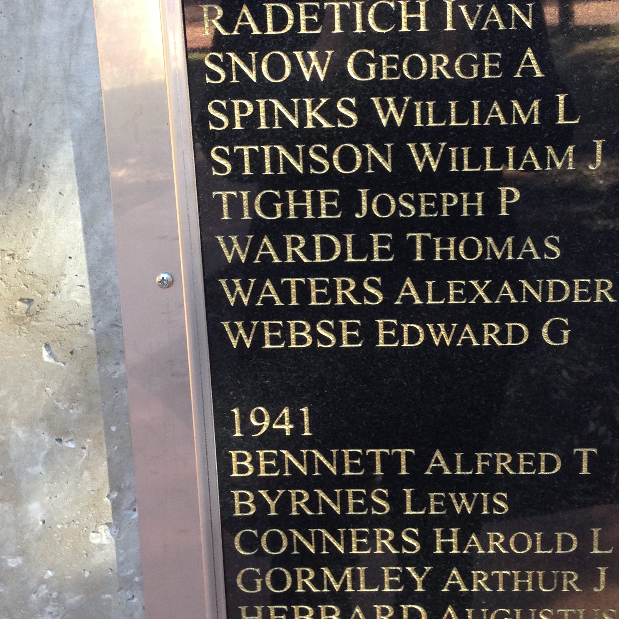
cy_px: 160
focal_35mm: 55
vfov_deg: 30.6
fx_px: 1113
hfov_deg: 31.0
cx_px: 379
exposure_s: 1/120
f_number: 2.4
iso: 100
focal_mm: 4.12
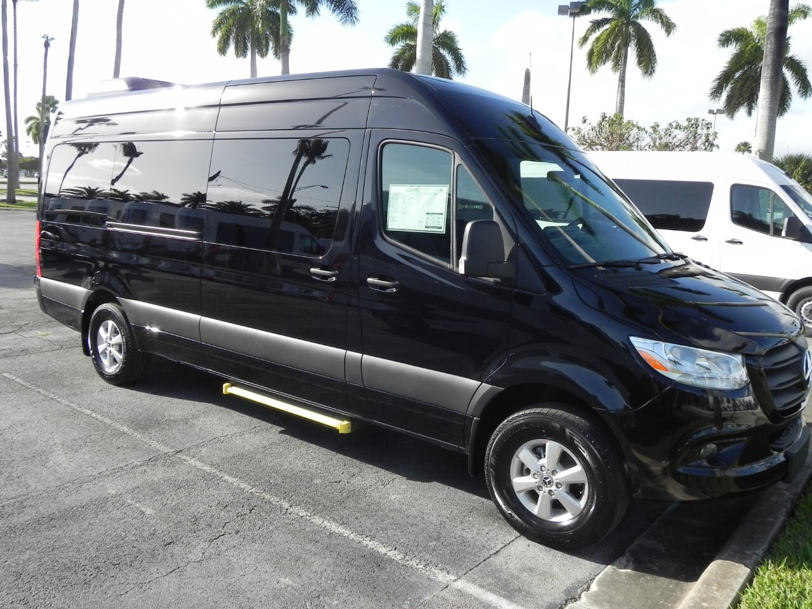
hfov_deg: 61.7
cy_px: 304
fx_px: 680
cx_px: 406
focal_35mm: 29
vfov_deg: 48.2
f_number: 5.6
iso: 160
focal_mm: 5.2
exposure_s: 1/279
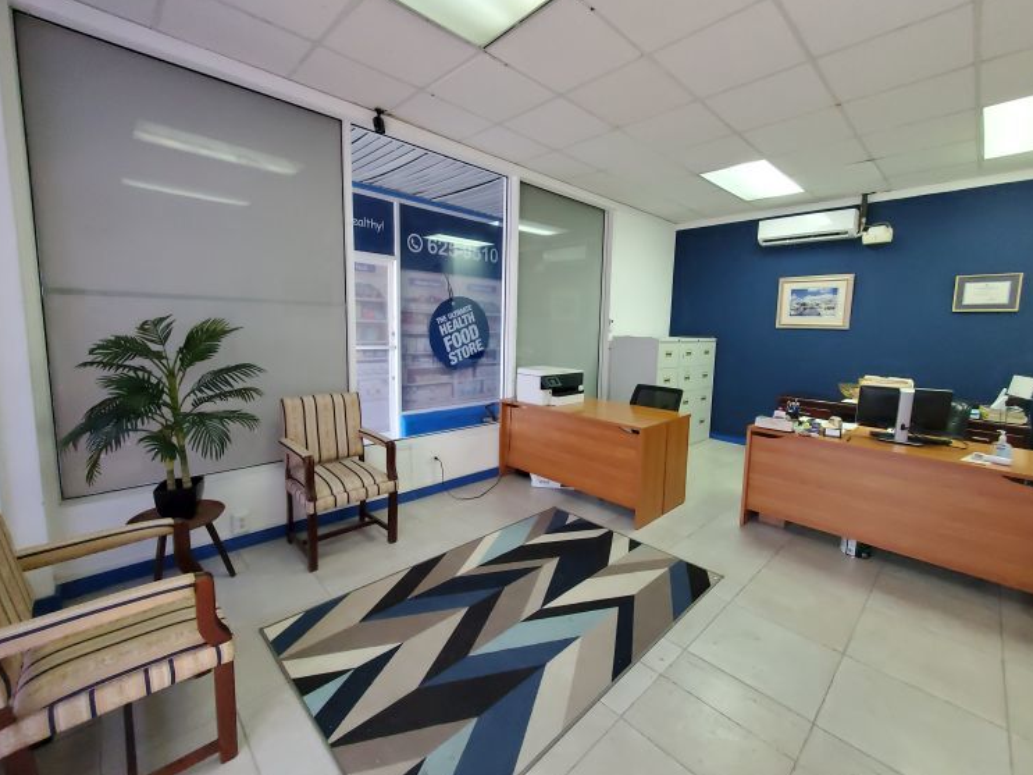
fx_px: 418
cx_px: 530
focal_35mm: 14
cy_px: 378
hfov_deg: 102.0
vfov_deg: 85.6
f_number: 2.2
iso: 500
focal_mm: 1.8
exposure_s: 1/50
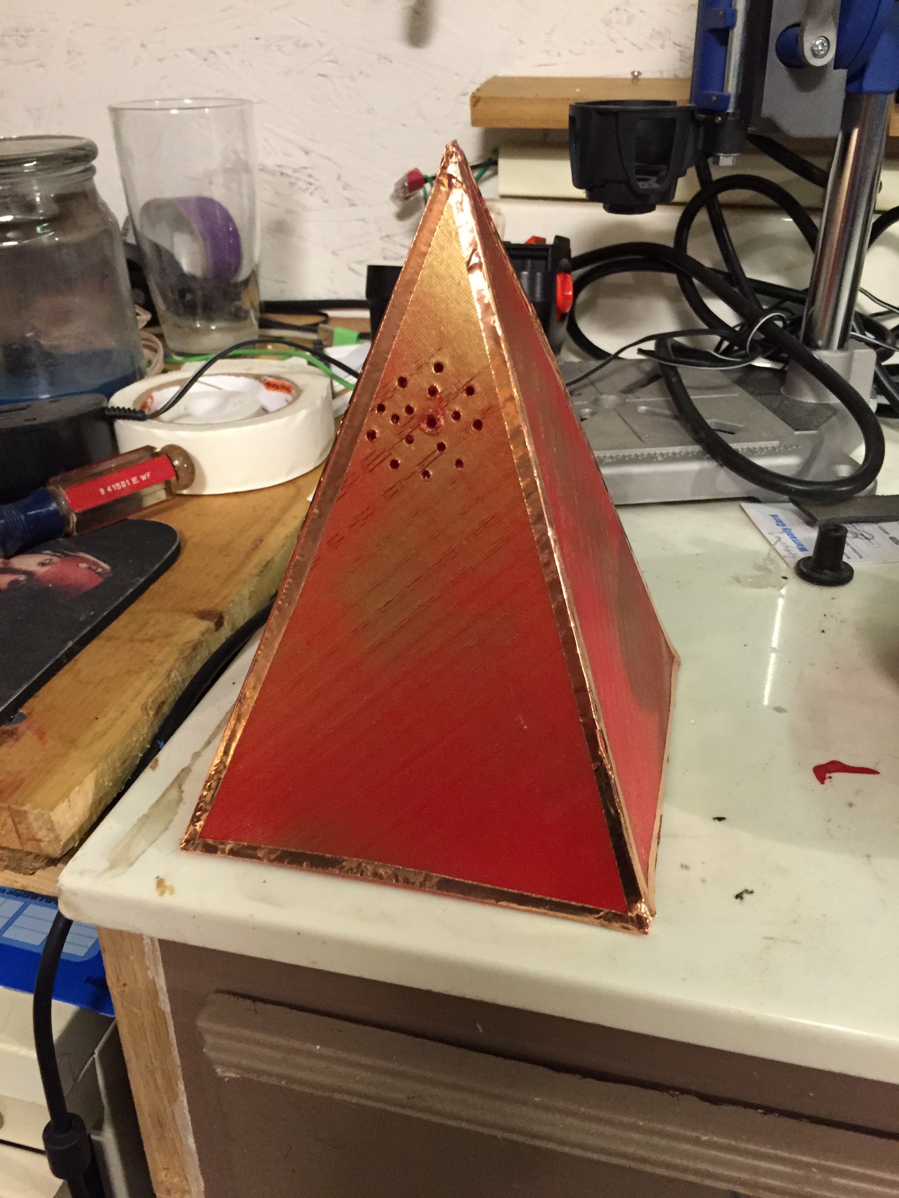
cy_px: 599
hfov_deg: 48.2
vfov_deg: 61.7
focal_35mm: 29
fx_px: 1004
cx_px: 450
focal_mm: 4.15
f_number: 2.2
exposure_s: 1/20
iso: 250
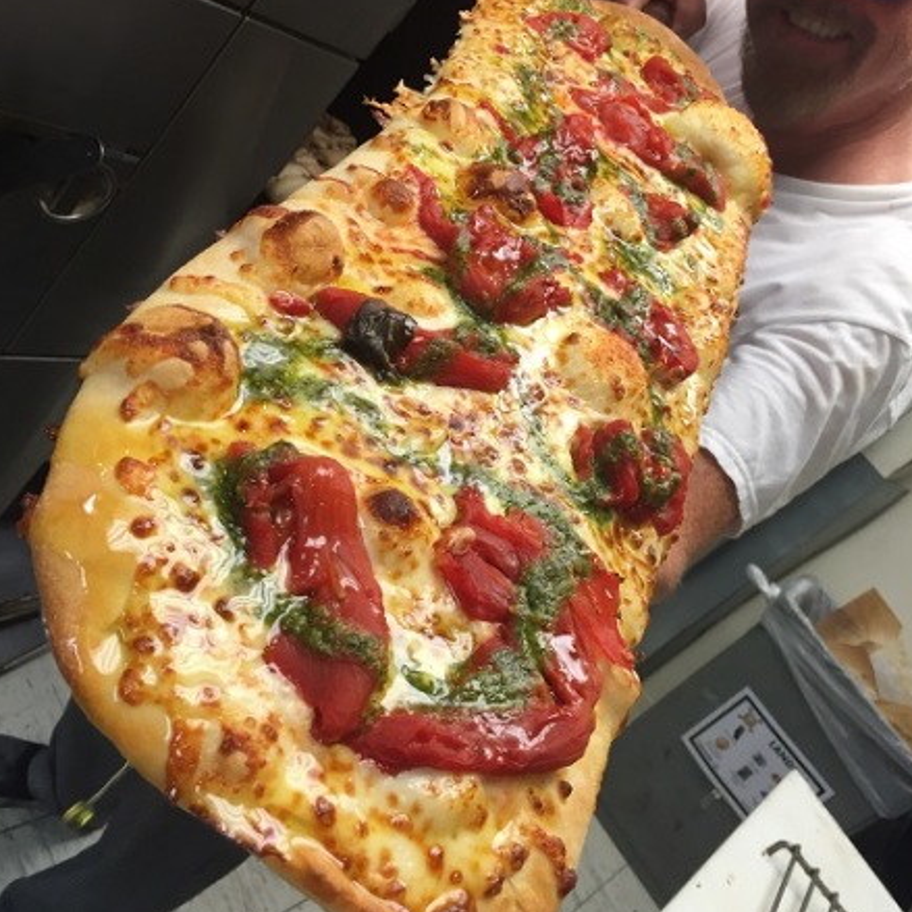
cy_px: 399
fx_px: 1043
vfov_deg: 47.1
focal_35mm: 35
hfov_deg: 47.2
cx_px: 453
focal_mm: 4.15
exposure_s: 1/40
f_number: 2.2
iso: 40
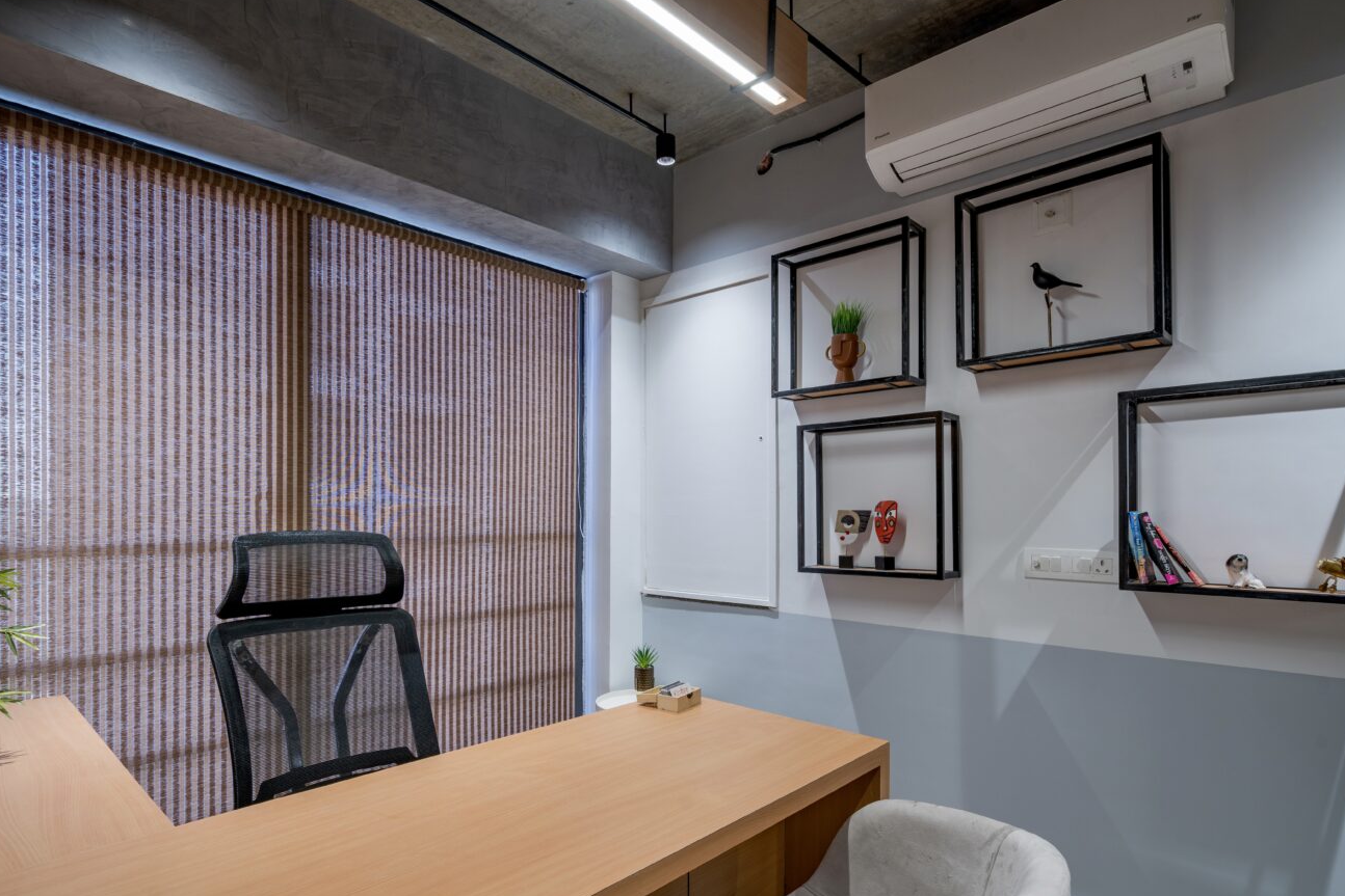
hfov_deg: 86.9
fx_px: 710
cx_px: 670
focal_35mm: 19
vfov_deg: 64.2
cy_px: 519
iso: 100
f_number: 9
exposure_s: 1/2
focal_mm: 16
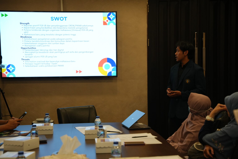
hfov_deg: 28.8
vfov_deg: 19.5
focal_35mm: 70
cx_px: 119
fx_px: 463
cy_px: 80
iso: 2000
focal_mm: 70
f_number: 4
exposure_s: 1/160
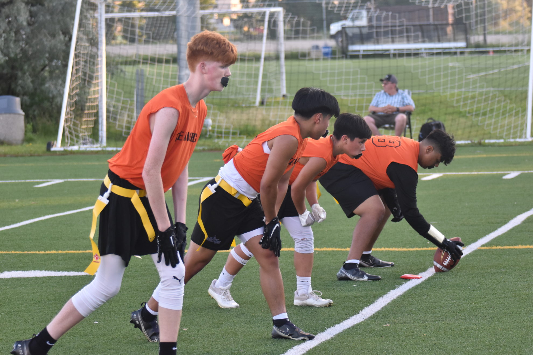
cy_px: 178
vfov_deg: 9.0
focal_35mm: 153
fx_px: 2265
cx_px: 266
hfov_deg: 13.4
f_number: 5
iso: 800
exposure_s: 1/500
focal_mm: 102
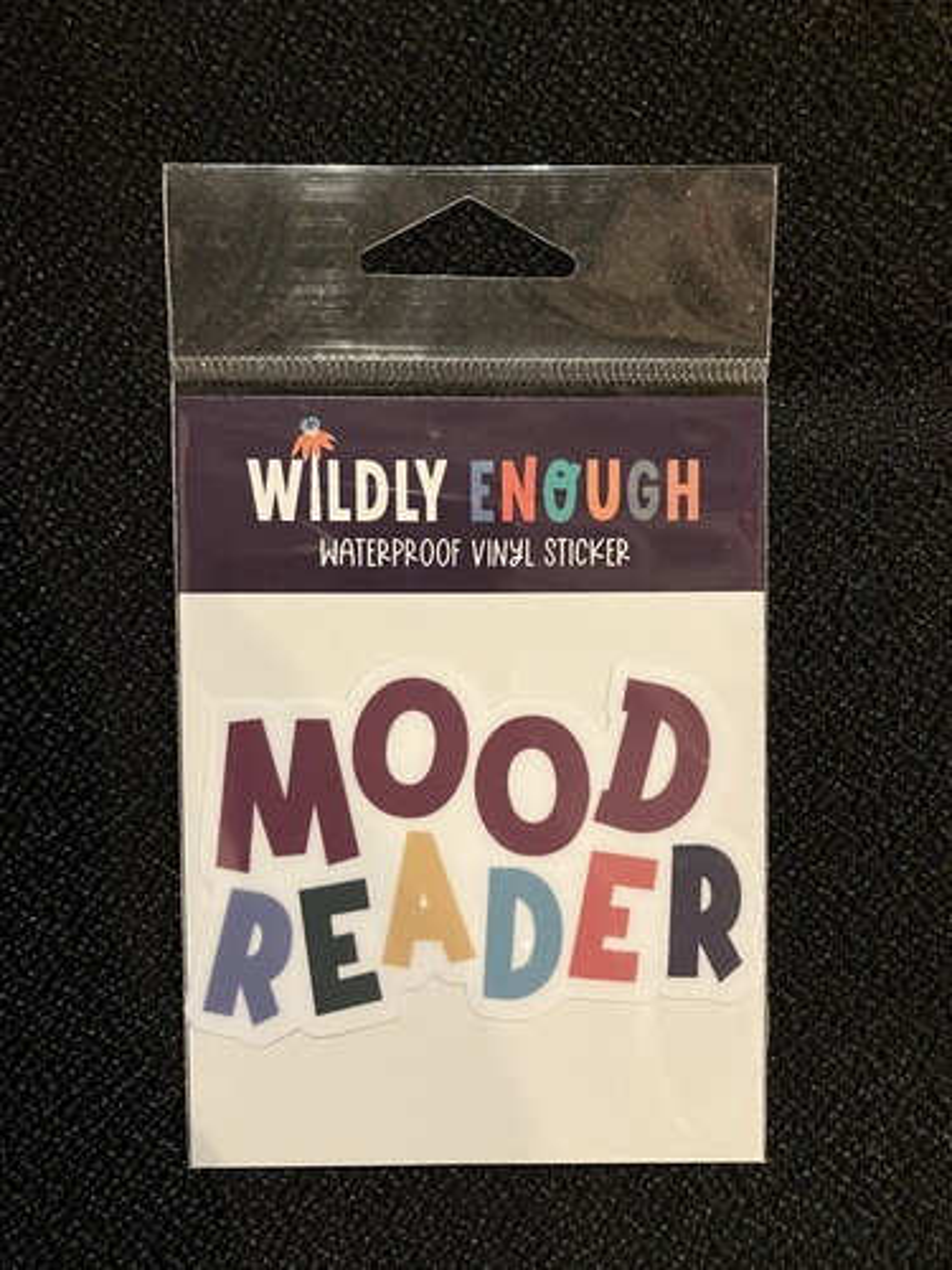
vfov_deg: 63.4
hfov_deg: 49.7
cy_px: 635
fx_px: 1027
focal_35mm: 28
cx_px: 476
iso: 500
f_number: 1.8
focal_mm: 3.99
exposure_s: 1/30
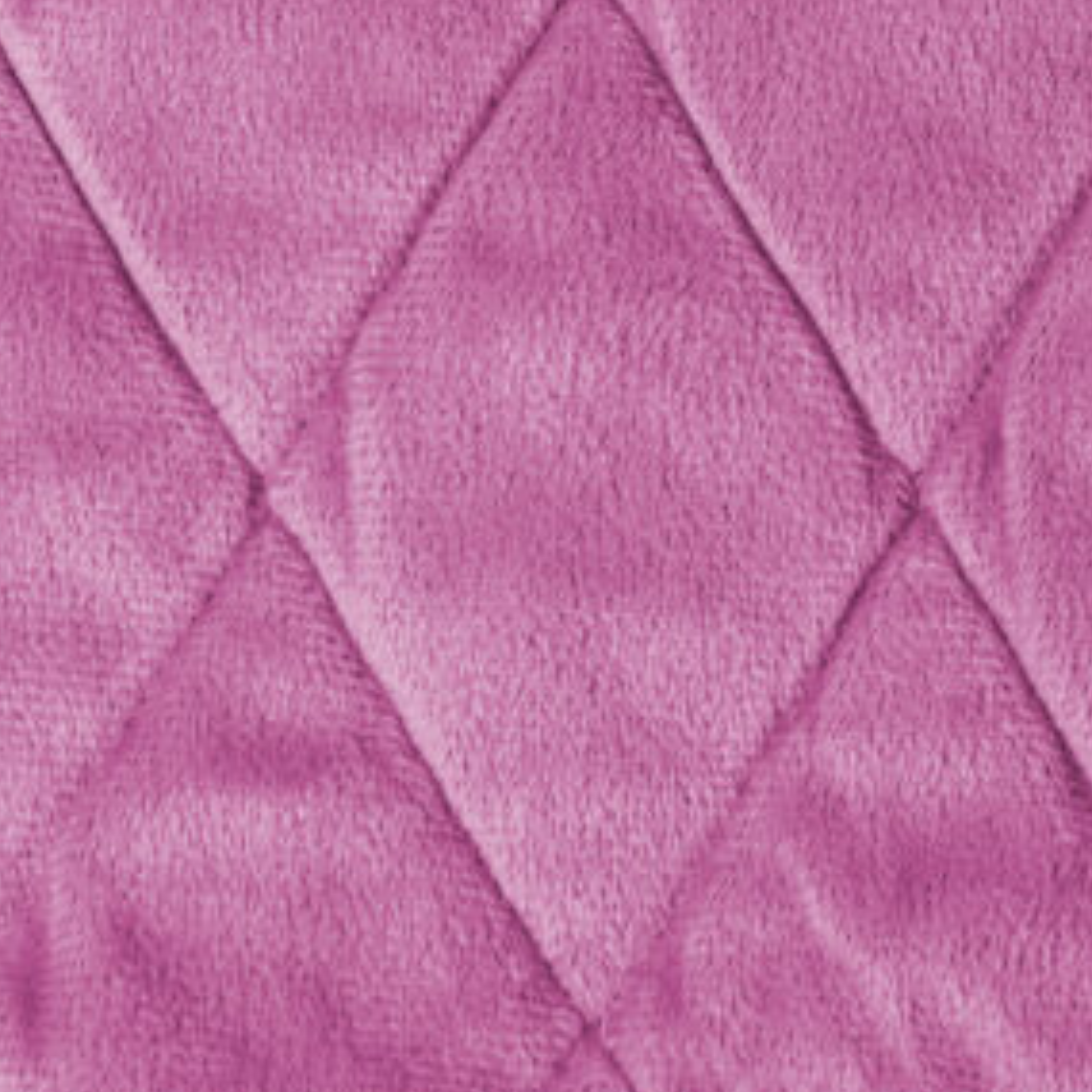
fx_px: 7638
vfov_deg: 8.2
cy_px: 374
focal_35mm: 214
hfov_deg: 8.1
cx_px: 1318
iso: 100
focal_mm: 70
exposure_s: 1/125
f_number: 9
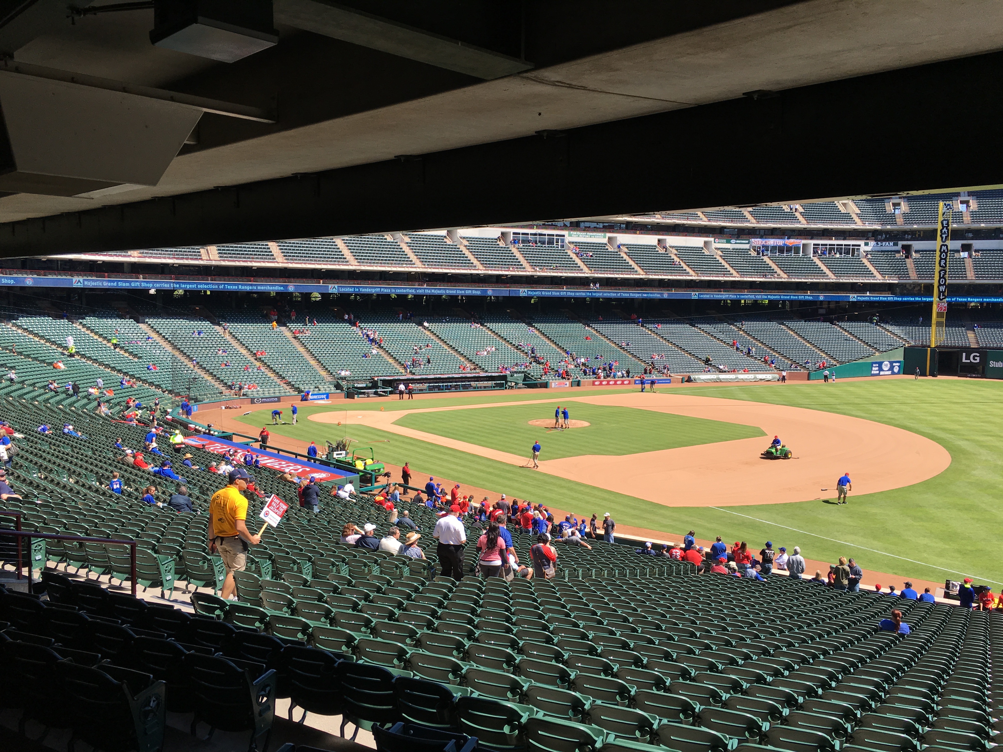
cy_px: 376
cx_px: 502
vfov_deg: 48.2
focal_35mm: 29
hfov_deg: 61.7
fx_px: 840
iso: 25
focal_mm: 4.15
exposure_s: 1/845
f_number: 2.2
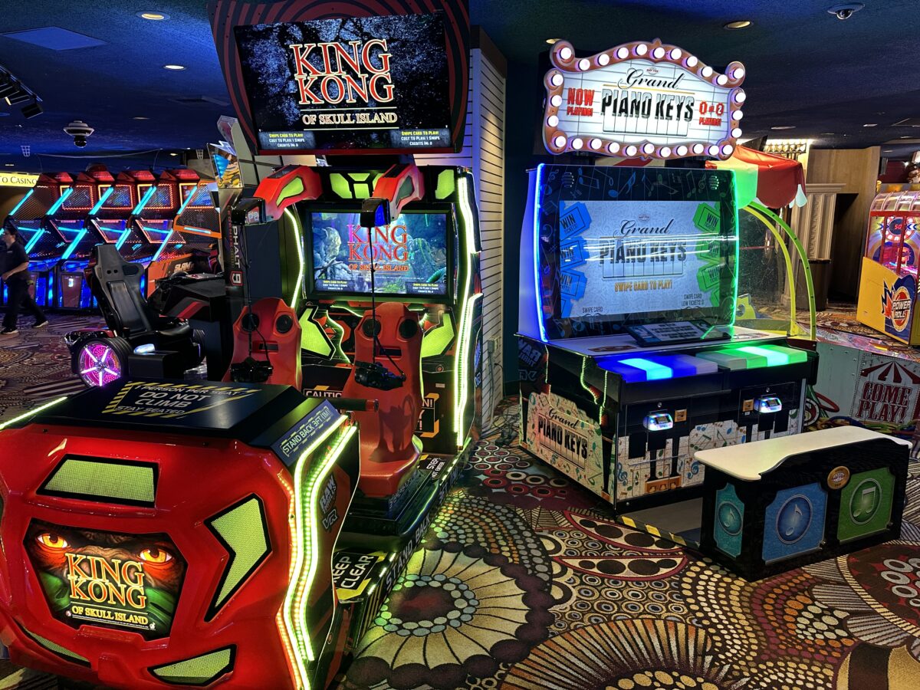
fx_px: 638
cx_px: 460
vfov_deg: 56.8
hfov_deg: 71.6
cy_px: 345
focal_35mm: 24
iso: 200
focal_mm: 6.86
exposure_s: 1/46
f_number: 1.78
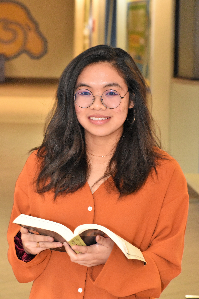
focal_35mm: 183
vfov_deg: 11.2
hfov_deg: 7.5
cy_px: 150
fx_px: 1517
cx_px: 100
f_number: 11
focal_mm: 122
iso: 5000
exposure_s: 1/60
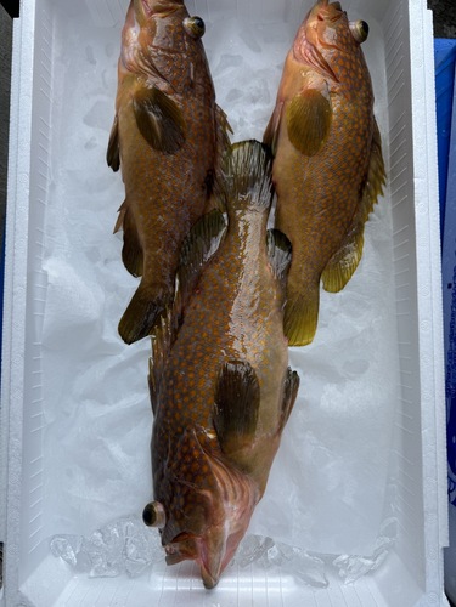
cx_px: 228
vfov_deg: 71.6
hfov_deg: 56.8
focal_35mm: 24
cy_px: 304
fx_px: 422
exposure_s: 1/1042
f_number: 1.78
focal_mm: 6.76
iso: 80
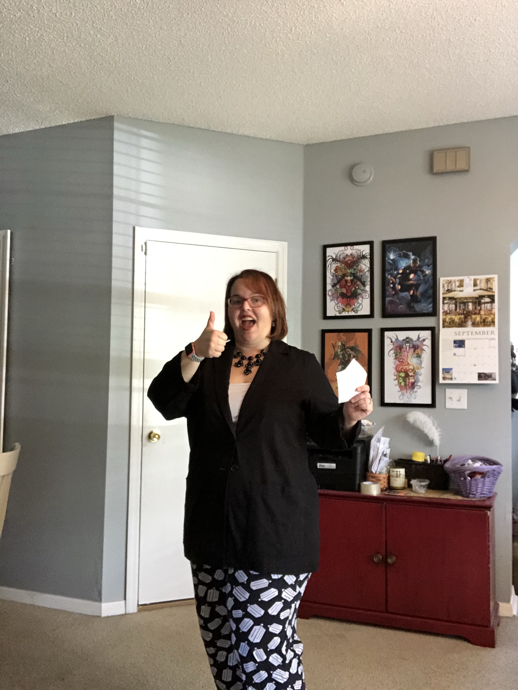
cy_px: 345
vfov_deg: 56.8
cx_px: 259
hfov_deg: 44.2
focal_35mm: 32
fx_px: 638
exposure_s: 1/15
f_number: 2.2
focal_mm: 2.87
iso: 200
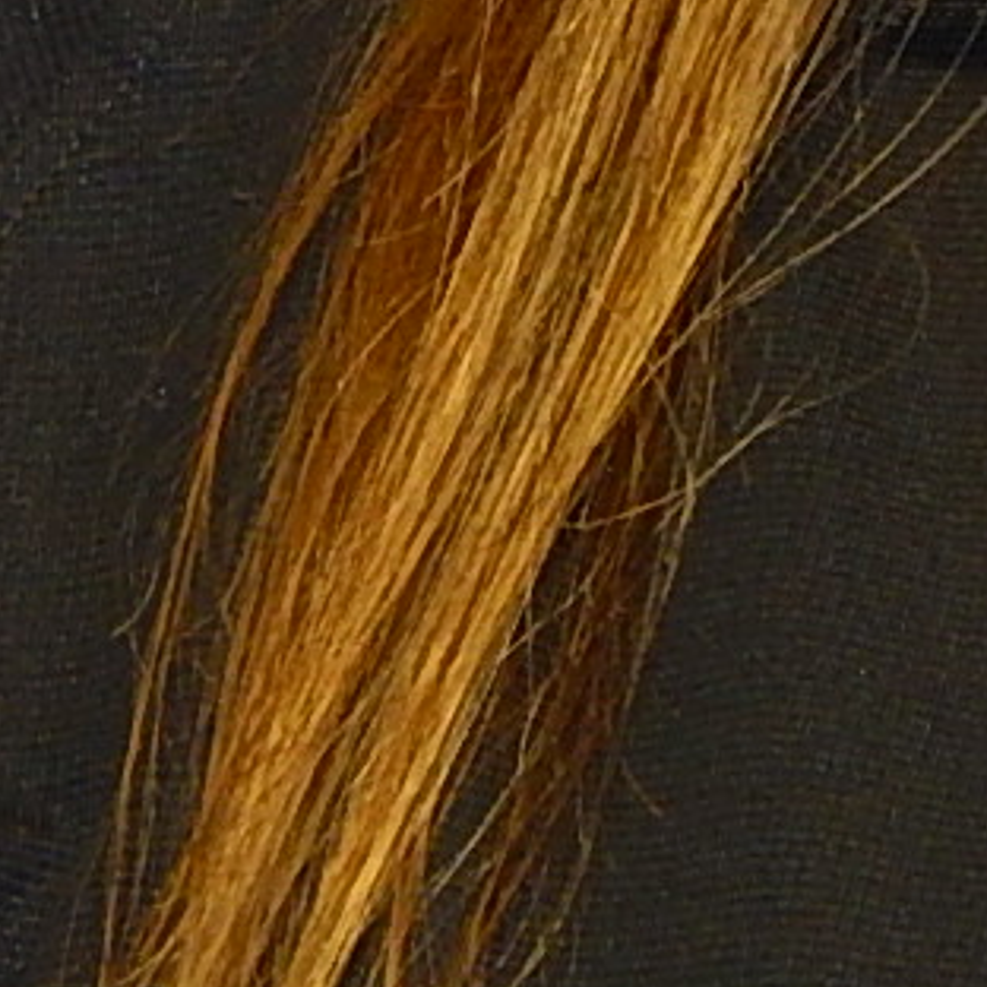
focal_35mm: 599
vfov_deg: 2.9
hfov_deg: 2.9
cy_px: -1515
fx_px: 19323
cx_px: 1847
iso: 200
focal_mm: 16.6
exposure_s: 1/30
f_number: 4.4
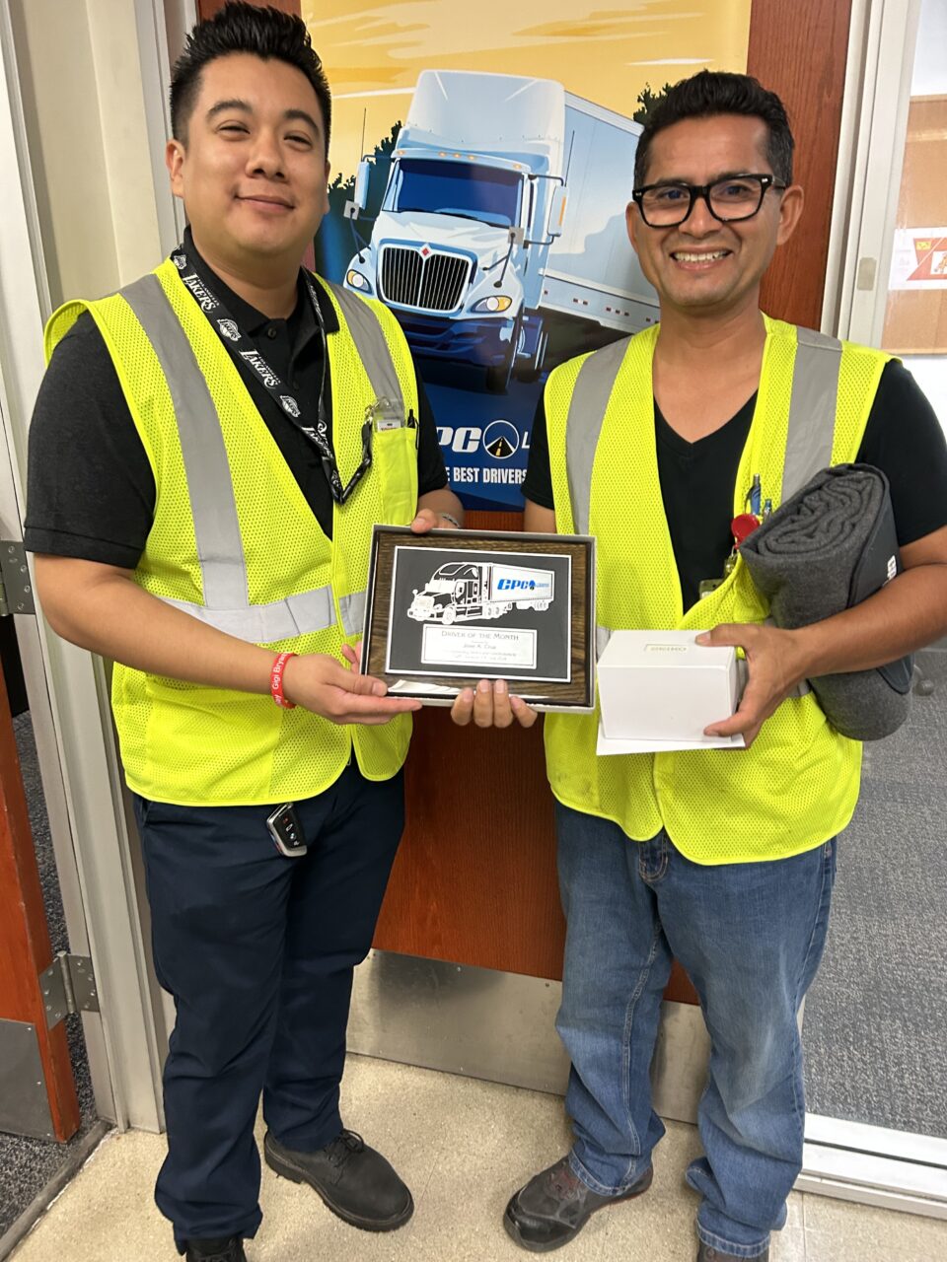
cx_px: 474
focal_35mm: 26
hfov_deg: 53.1
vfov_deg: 67.3
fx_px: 948
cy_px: 631
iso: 250
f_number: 1.5
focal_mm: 5.7
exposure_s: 1/60
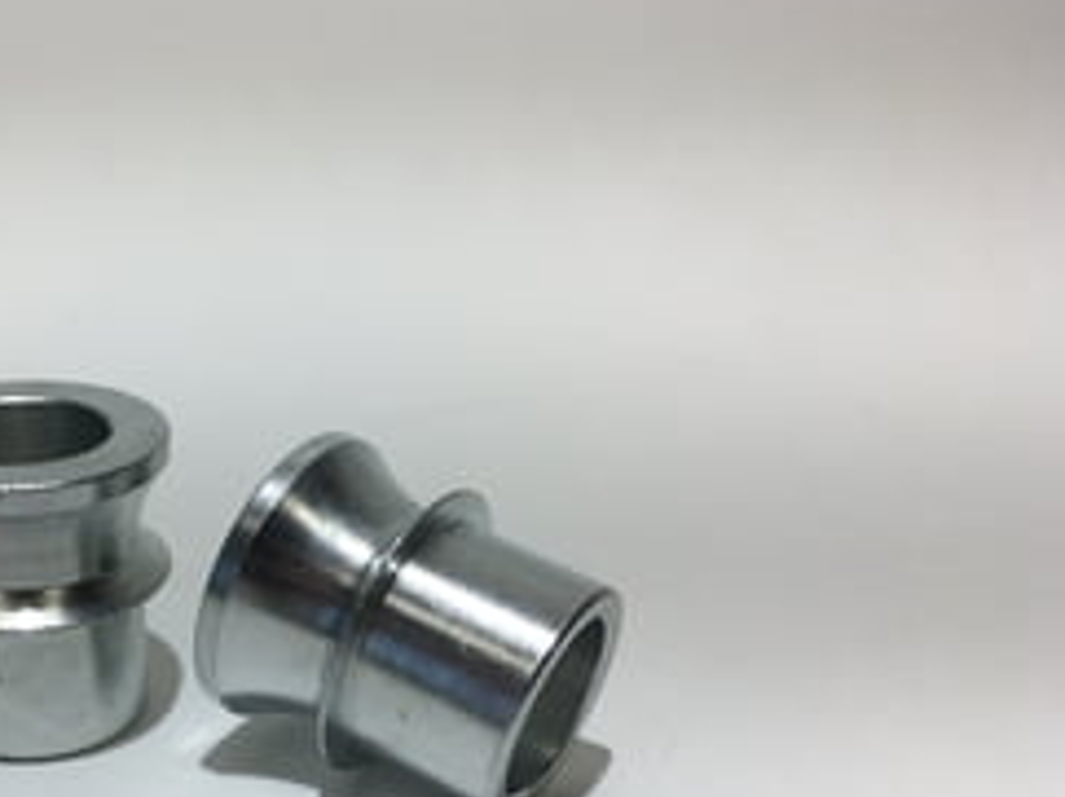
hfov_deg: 38.3
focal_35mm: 48
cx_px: 220
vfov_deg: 29.5
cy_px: 634
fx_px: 1475
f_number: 2.2
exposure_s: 1/264
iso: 25
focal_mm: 4.15
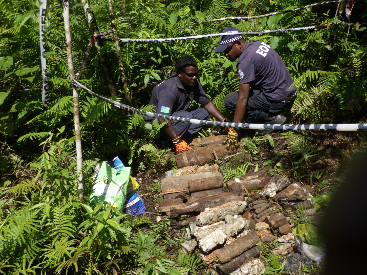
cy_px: 138
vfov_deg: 34.3
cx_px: 184
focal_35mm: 42
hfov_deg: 44.8
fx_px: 445
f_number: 5
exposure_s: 1/640
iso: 125
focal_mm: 7.5
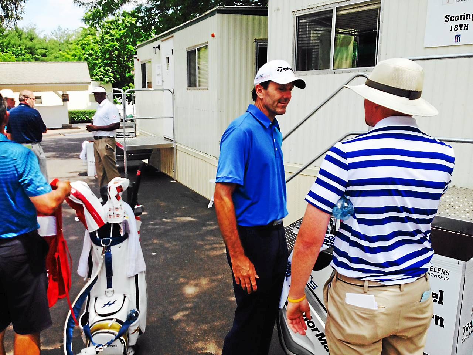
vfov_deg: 40.7
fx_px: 478
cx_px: 236
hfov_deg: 52.6
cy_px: 178
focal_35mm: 35
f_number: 2.4
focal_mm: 4.28
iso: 50
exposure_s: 1/905
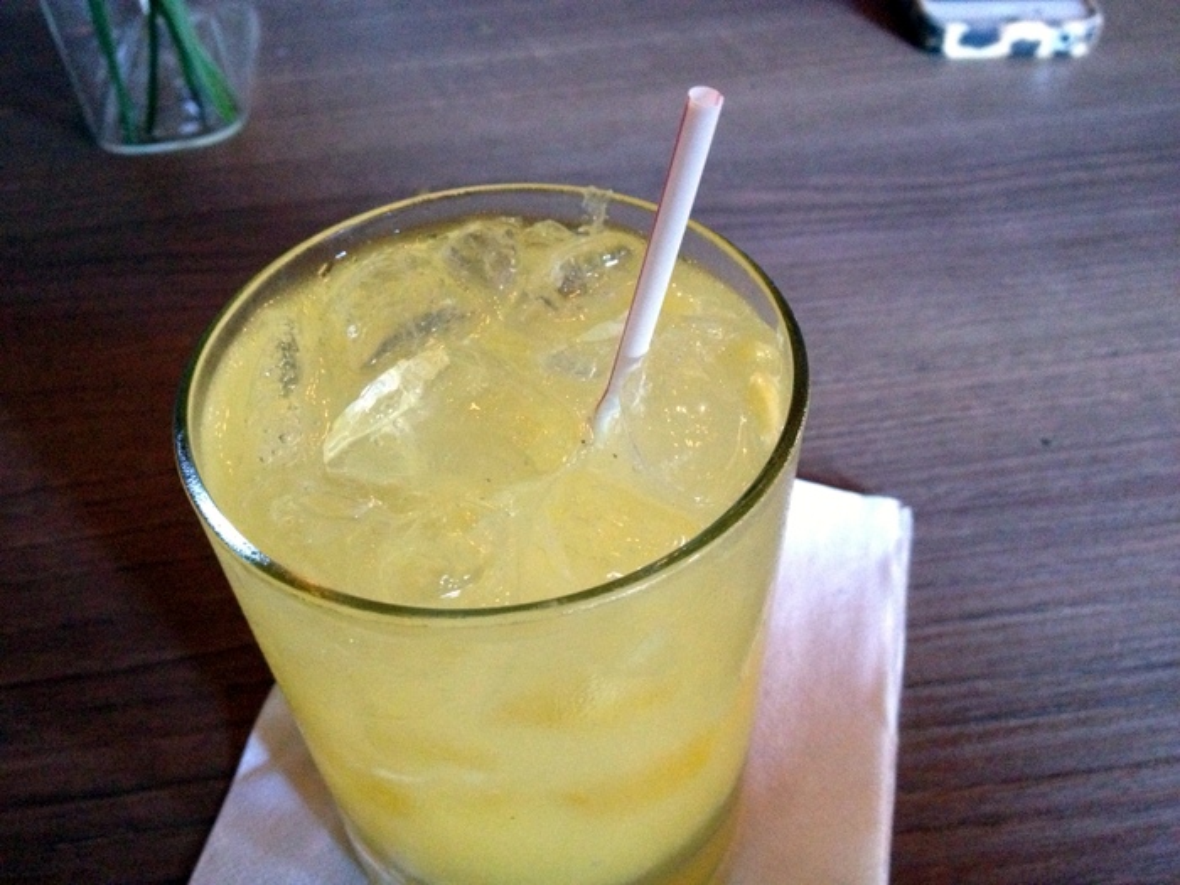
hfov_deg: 52.6
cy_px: 442
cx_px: 590
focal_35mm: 35
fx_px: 1193
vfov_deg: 40.7
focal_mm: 4.28
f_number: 2.4
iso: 640
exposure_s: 1/15
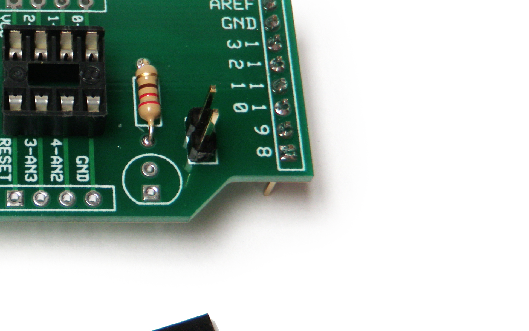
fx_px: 1038
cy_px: 169
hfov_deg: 27.4
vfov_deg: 18.1
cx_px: 35
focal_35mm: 72
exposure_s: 1/40
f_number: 4.1
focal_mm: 6.53
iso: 80
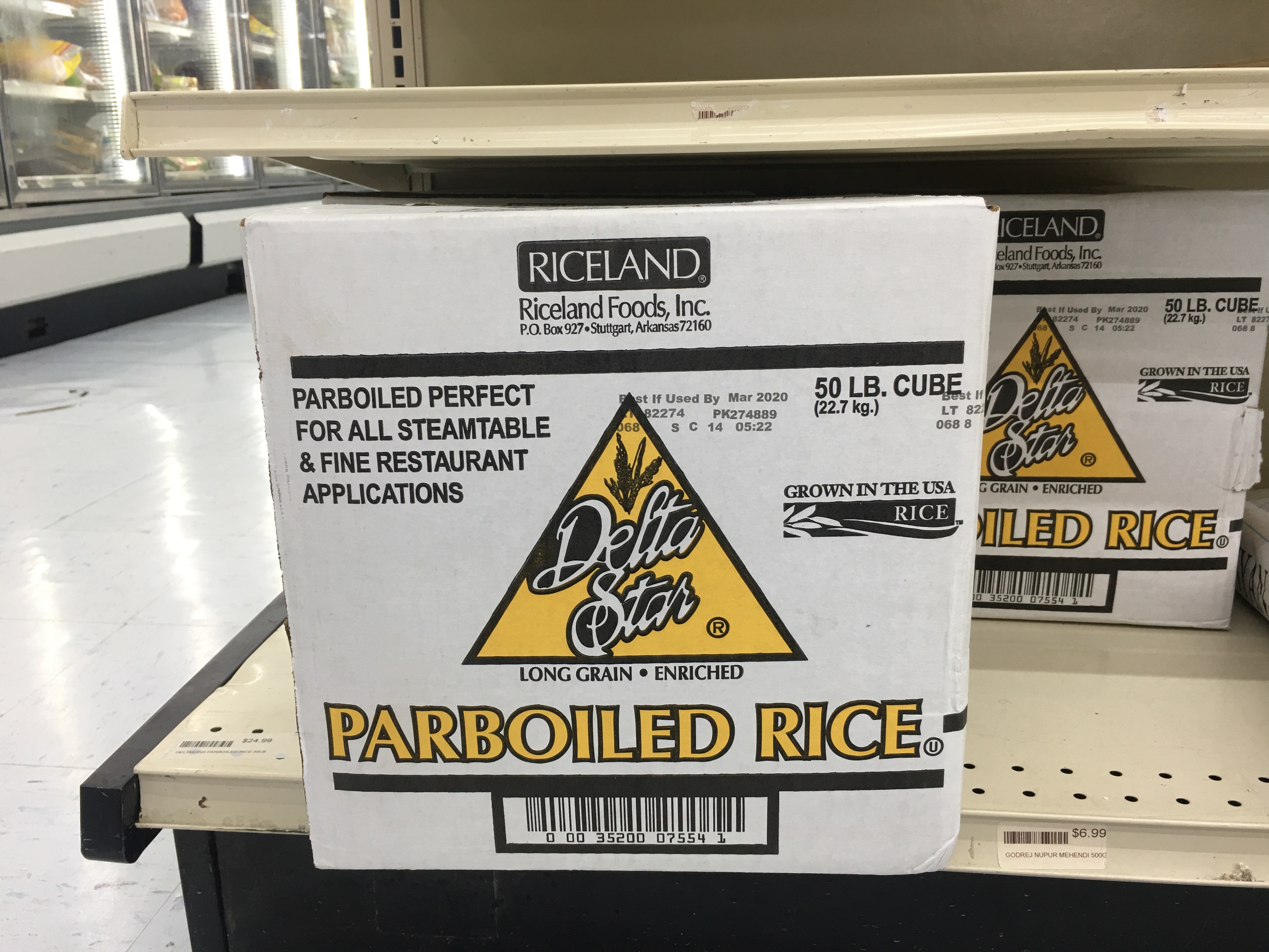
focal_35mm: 29
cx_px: 634
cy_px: 476
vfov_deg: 48.2
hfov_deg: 61.7
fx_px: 1063
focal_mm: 4.15
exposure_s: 1/40
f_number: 2.2
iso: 25
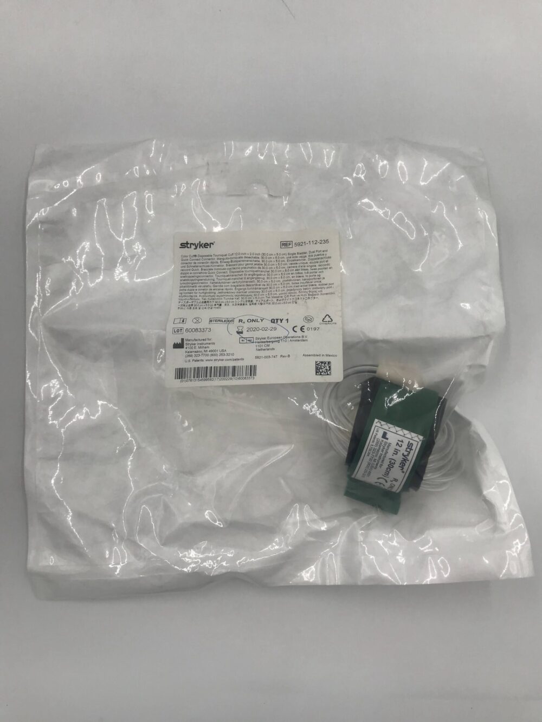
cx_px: 271
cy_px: 361
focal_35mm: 28
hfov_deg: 49.8
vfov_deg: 63.4
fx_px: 584
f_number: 1.8
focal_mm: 3.99
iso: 20
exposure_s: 1/356
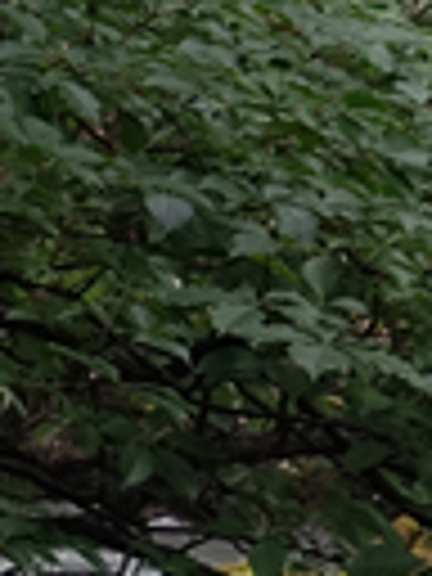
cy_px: 958
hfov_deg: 2.5
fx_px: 10084
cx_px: -27
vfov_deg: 3.3
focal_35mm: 606
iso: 100
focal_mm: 29.69
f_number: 4
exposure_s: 1/10
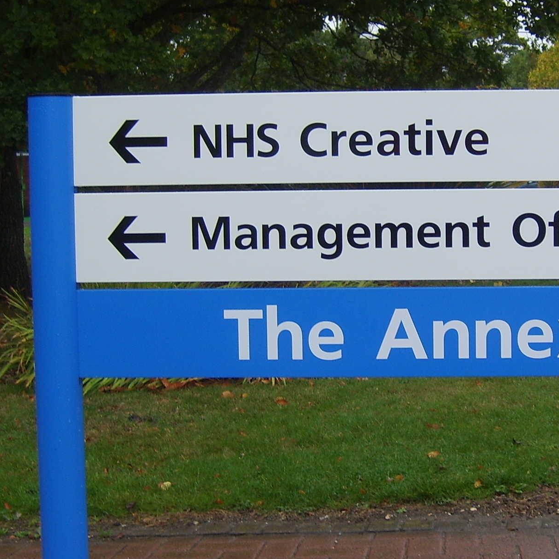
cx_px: 413
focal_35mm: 72
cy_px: 304
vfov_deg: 24.0
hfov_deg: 23.8
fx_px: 1315
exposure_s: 1/90
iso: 50
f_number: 2.8
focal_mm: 5.8
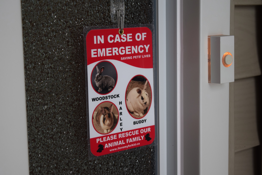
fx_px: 524
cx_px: 131
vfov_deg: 19.0
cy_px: 88
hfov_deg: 28.1
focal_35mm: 72
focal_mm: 48
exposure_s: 1/125
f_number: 5.3
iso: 400
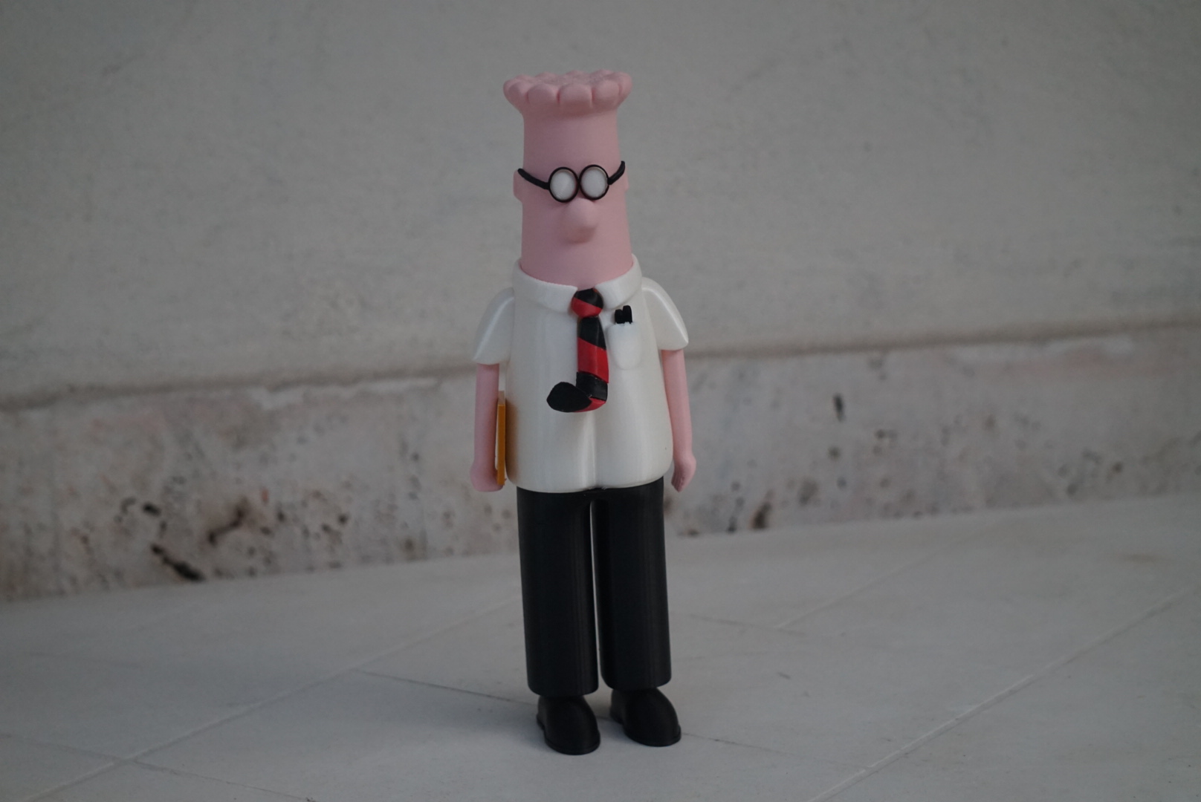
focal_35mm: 82
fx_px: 2754
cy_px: 401
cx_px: 600
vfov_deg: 16.6
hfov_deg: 24.6
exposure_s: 1/160
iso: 1000
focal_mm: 55
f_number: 4.5
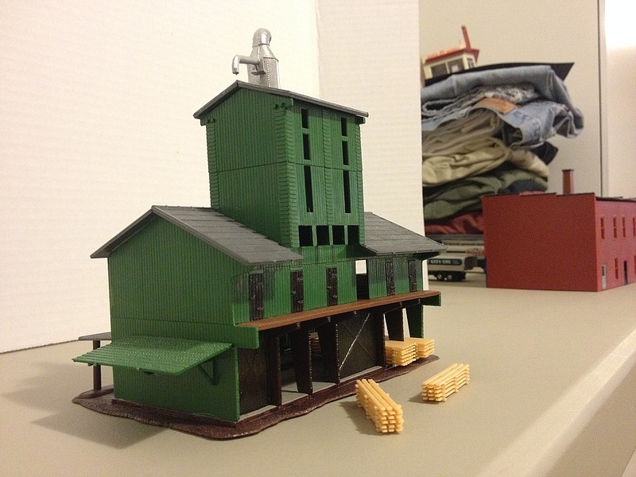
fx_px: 643
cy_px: 238
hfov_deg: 52.6
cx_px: 318
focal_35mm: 35
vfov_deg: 40.7
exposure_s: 1/15
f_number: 2.4
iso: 400
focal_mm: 4.28
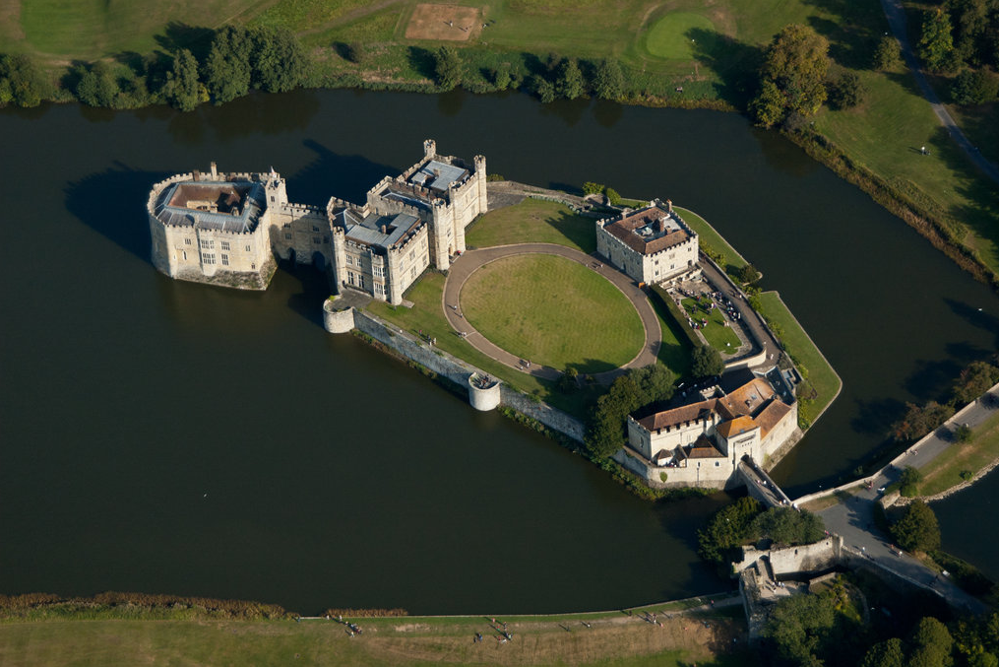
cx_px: 502
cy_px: 334
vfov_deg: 10.7
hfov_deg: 15.9
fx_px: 3566
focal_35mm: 129
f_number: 5.3
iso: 320
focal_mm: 85
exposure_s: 1/1250
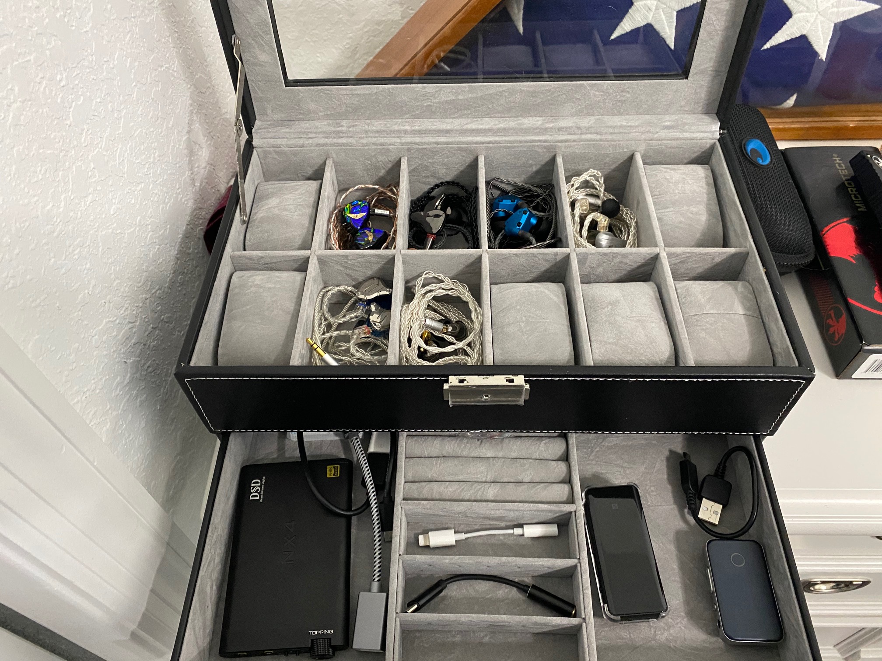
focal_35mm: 26
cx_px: 441
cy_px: 330
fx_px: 662
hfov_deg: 67.3
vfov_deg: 53.1
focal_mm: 4.25
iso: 500
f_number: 1.8
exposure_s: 1/40
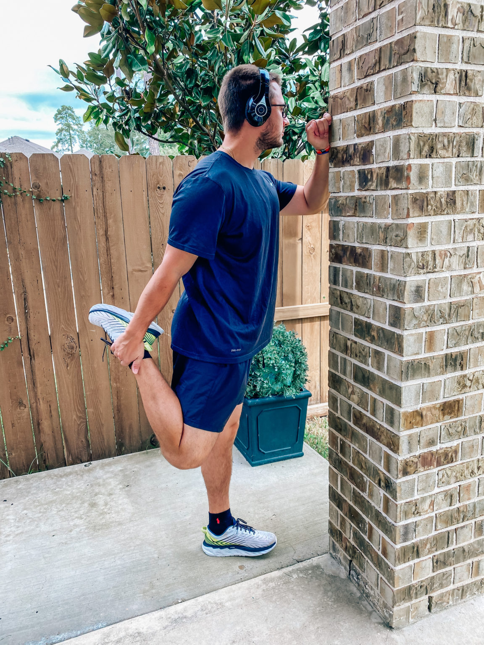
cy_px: 322
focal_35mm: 26
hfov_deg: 53.1
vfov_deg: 67.3
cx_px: 242
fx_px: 485
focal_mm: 4.25
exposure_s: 1/280
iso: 32
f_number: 1.8
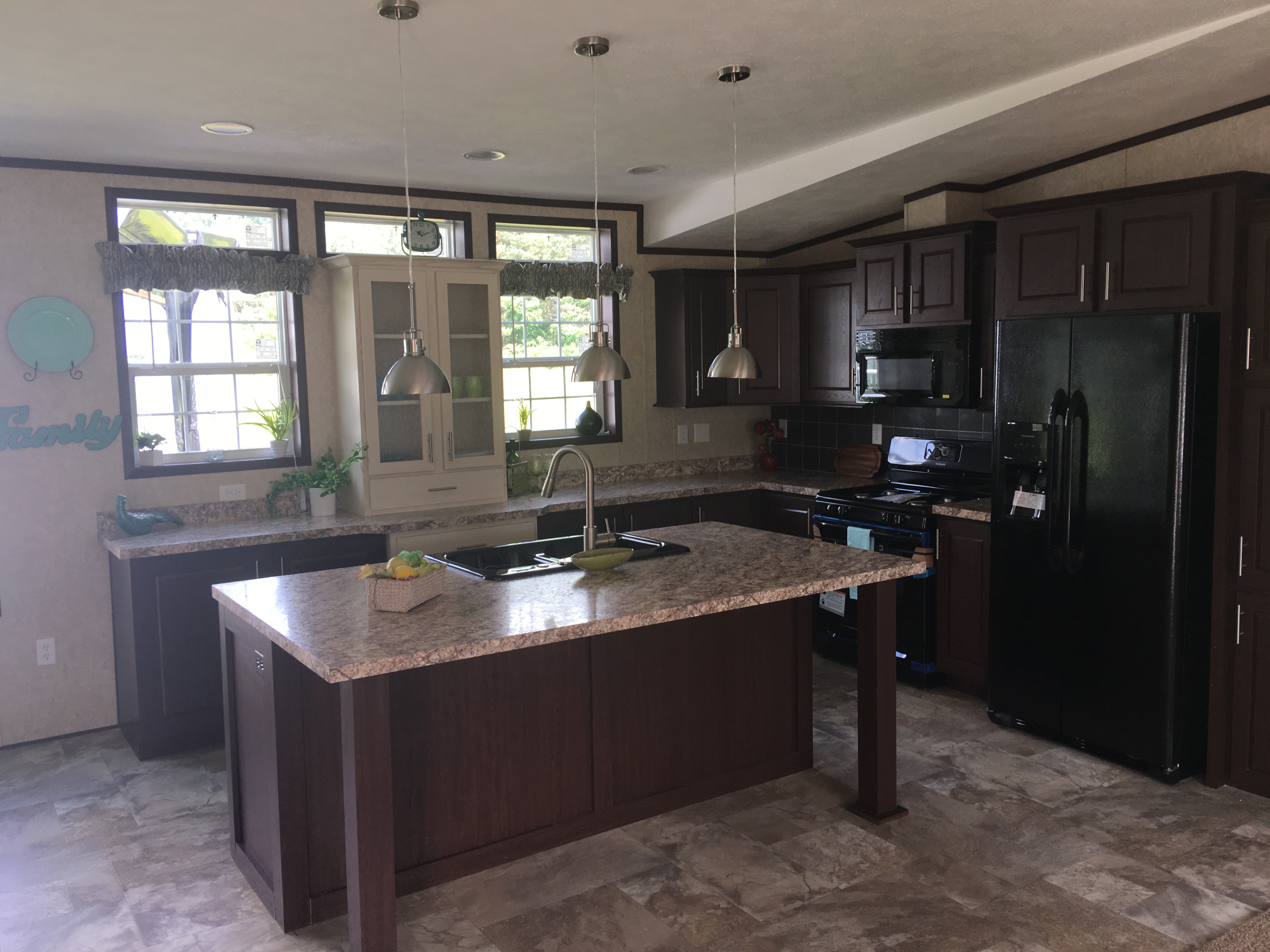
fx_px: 1064
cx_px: 635
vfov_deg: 48.2
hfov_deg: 61.7
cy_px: 476
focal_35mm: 29
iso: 25
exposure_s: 1/49
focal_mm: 4.15
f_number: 2.2
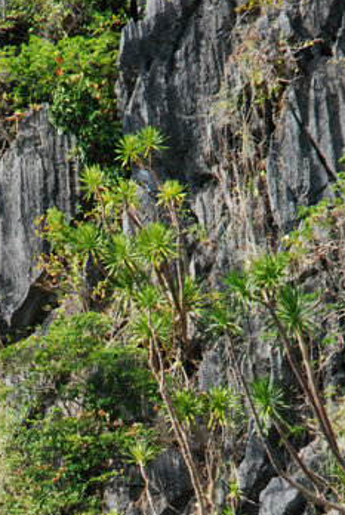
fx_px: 4328
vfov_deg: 6.8
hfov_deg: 4.6
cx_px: 98
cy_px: 662
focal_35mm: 302
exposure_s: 1/1000
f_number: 8
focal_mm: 70
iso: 1250
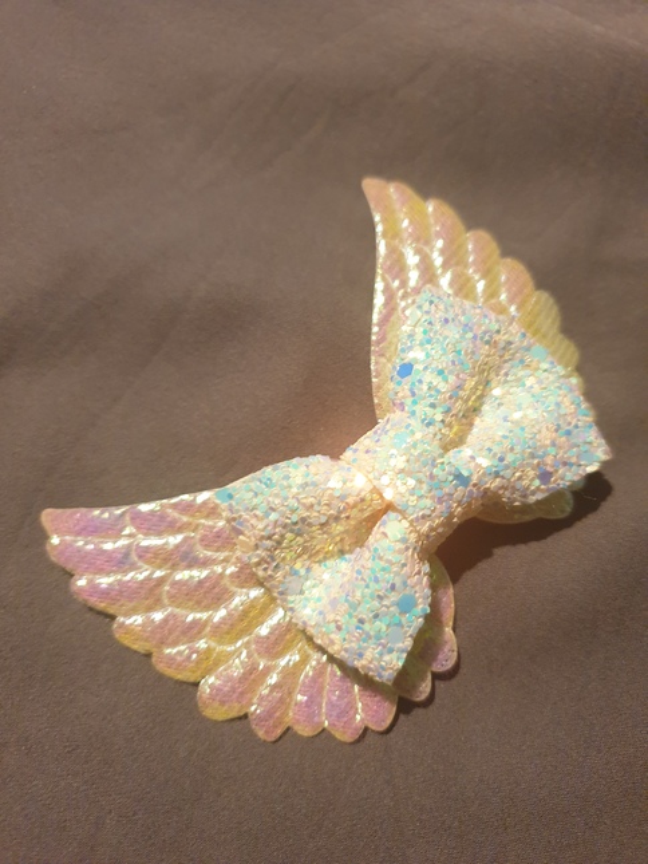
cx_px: 324
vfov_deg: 67.3
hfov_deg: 53.1
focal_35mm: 26
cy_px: 432
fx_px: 649
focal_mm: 4.3
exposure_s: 1/20
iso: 250
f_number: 1.5
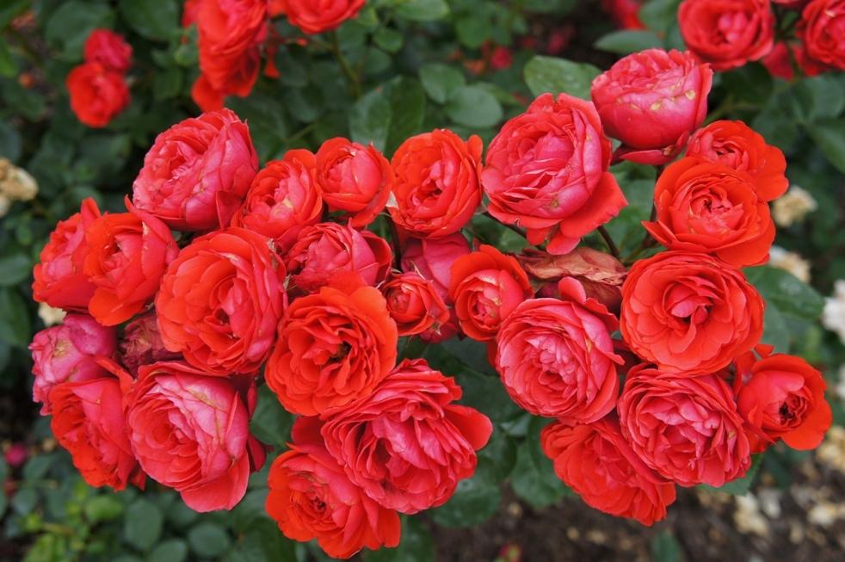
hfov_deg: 48.0
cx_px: 422
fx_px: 950
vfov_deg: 33.0
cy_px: 281
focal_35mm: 40
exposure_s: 1/250
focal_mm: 27
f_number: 5
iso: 200
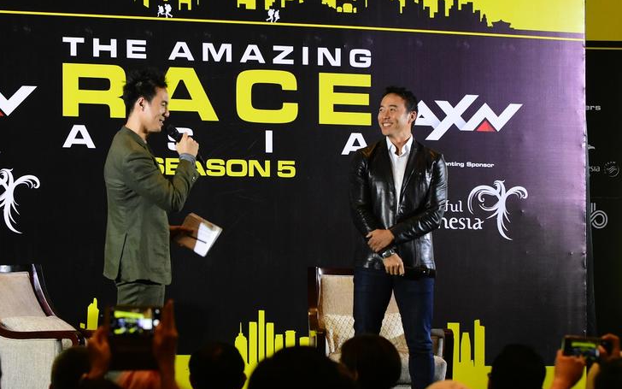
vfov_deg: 8.5
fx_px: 2627
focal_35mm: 155
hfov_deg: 13.5
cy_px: 158
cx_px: 282
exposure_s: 1/125
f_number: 5
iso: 4000
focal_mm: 82
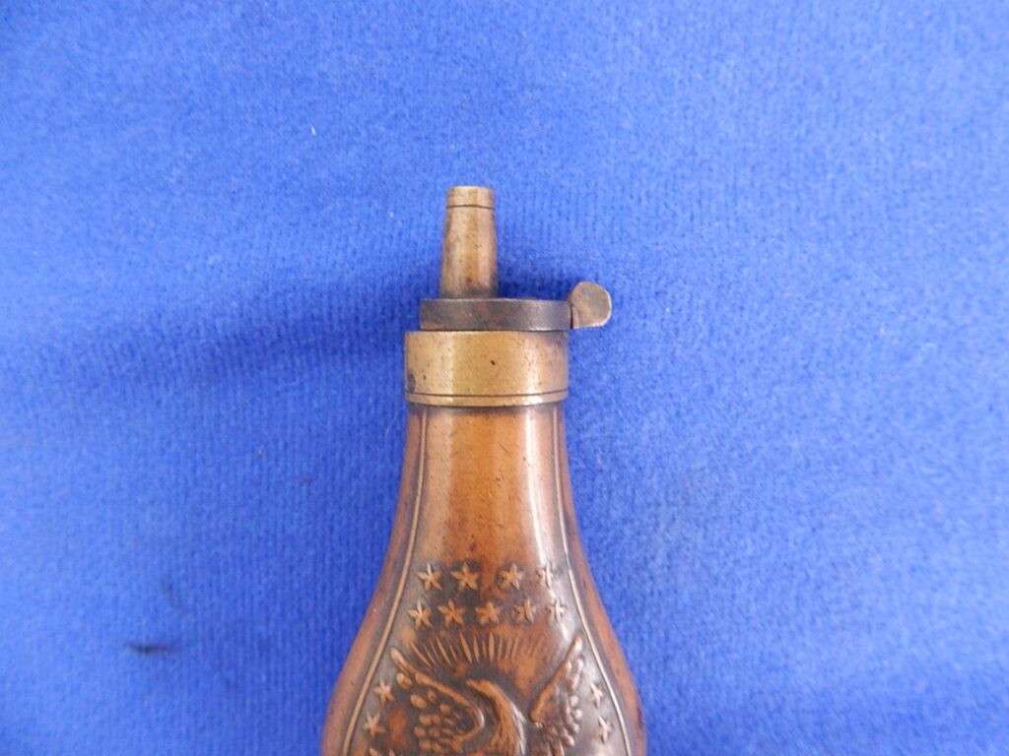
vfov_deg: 61.1
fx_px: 641
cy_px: 378
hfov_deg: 76.4
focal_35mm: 22
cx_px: 504
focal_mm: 4
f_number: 3
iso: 450
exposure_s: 1/8
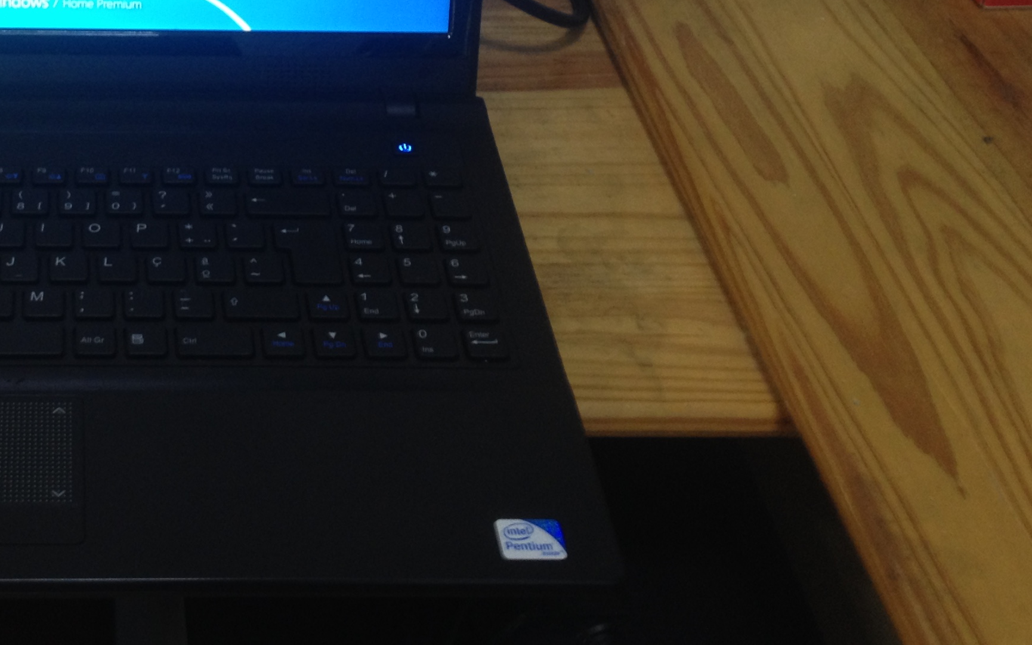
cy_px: 85
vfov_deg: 18.3
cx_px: 147
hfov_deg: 28.5
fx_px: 1969
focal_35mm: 70
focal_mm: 4.28
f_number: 2.4
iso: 80
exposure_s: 1/20
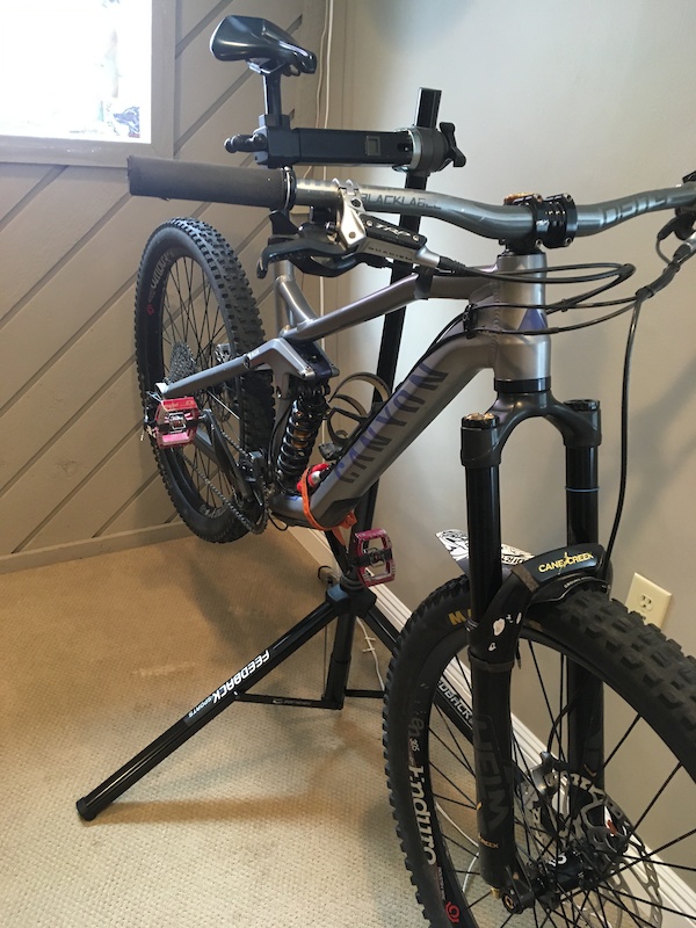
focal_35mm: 29
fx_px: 777
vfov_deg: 61.7
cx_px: 348
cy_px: 464
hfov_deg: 48.2
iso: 160
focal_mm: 4.15
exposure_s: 1/30
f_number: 2.2
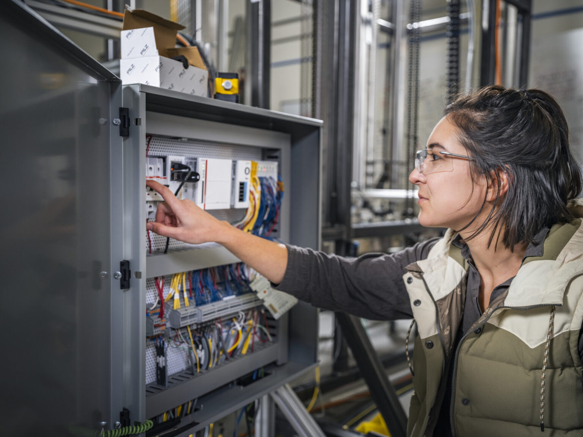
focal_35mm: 36
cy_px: 218
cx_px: 292
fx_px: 606
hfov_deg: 51.4
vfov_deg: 39.7
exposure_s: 1/125
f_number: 4
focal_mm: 45.7
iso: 250
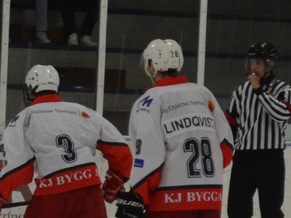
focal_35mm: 205
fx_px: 1725
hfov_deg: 9.6
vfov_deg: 7.2
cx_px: 24
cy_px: 148
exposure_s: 1/250
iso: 1600
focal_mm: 55
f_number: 5.6
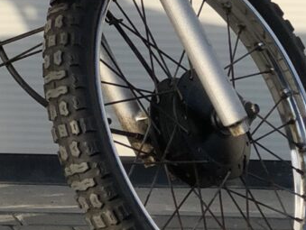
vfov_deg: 5.7
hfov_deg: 7.4
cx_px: -274
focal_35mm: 258
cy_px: -69
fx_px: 2283
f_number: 2.8
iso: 20
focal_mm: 6.6
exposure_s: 1/545
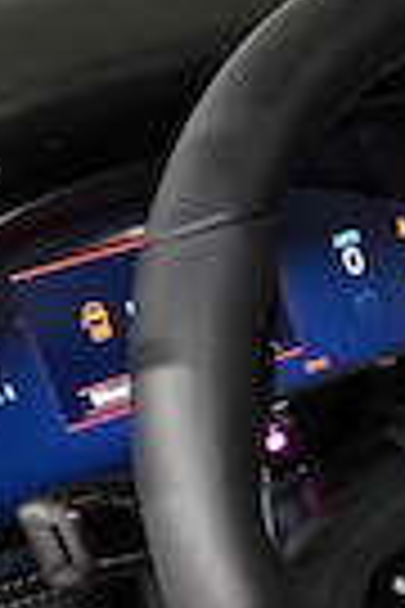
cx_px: 900
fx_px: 1907
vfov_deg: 17.3
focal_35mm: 113
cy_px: 734
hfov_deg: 10.7
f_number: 1.7
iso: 320
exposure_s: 1/36
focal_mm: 6.3
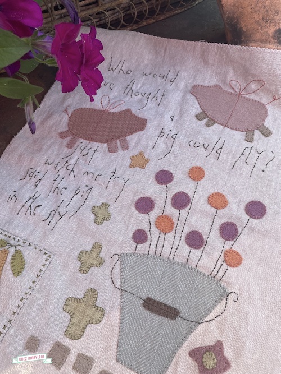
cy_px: 187
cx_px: 140
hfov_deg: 53.0
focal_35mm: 26
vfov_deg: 67.3
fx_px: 282
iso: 32
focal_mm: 4.2
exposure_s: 1/310
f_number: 1.6
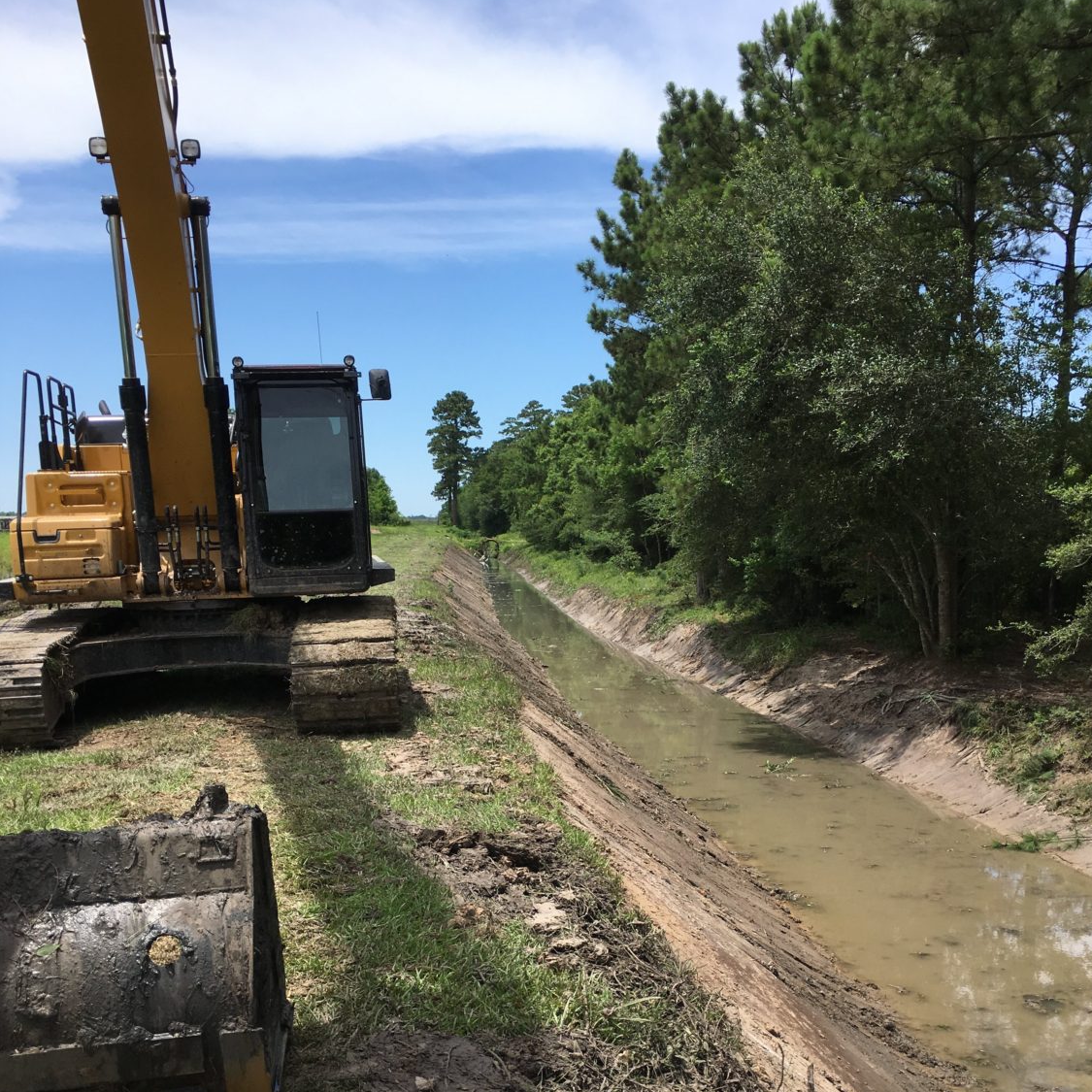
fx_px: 1249
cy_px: 727
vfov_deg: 46.5
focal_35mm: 35
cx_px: 557
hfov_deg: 47.2
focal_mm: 4.15
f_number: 2.2
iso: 25
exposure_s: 1/1399
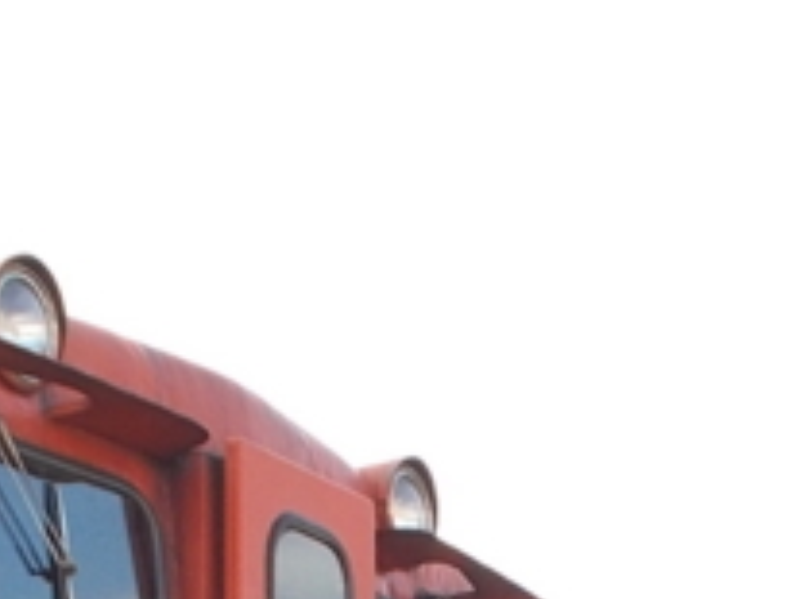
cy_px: 1078
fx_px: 3488
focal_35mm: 151
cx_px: 417
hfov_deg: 13.1
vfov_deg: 9.4
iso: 125
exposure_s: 1/250
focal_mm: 6.9
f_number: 3.9
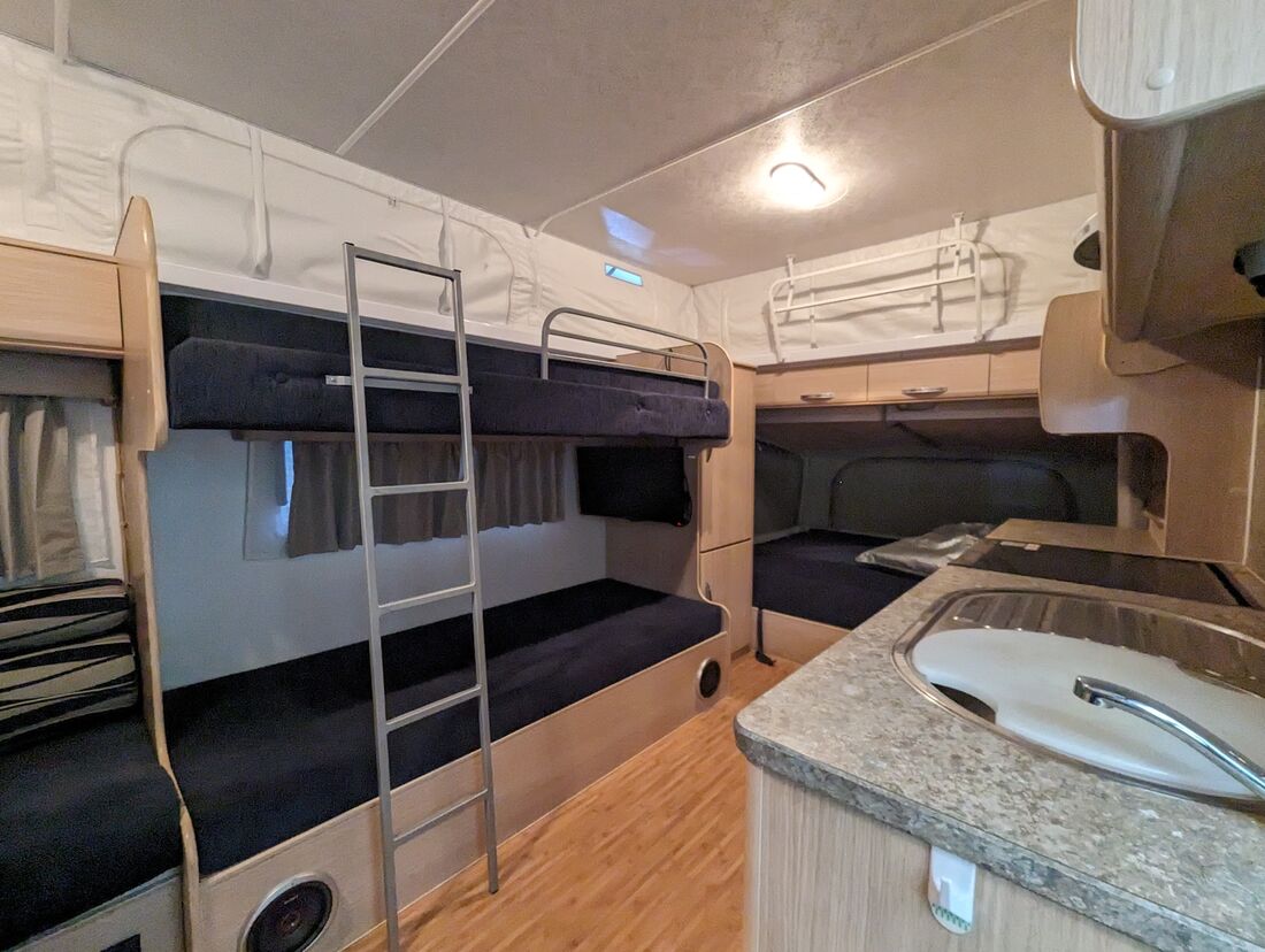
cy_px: 476
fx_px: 476
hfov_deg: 106.1
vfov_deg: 90.0
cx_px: 632
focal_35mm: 13
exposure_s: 1/52.6
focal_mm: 1.95
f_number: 2.2
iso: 1491
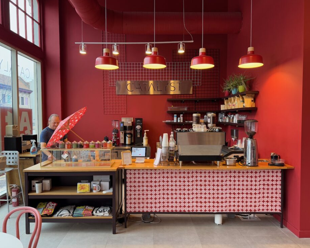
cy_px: 126
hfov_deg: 66.0
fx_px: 238
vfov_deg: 54.9
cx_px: 152
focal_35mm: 26
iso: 125
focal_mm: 6.76
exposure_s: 1/60
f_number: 1.78
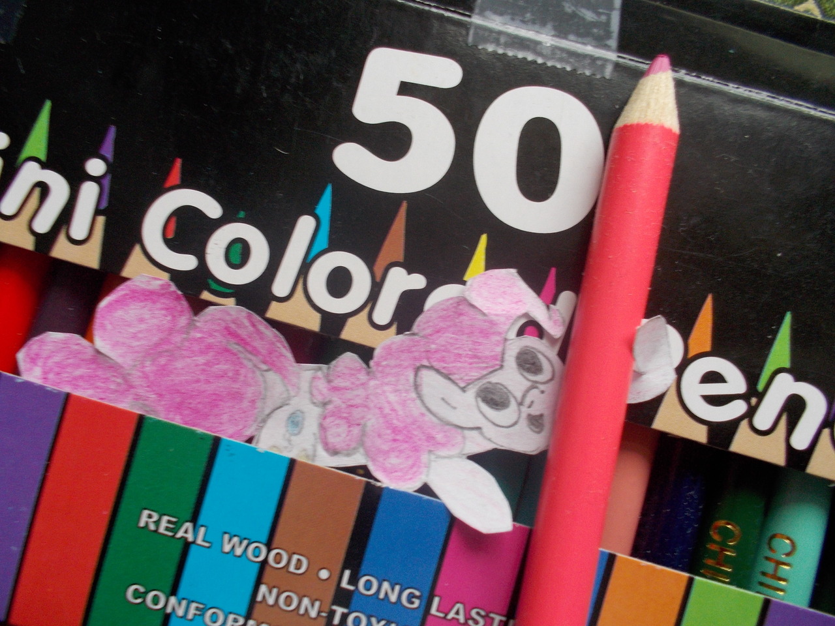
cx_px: 418
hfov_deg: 61.7
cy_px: 313
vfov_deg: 48.2
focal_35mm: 29
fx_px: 700
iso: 125
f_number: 3.3
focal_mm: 4.1
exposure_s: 1/30
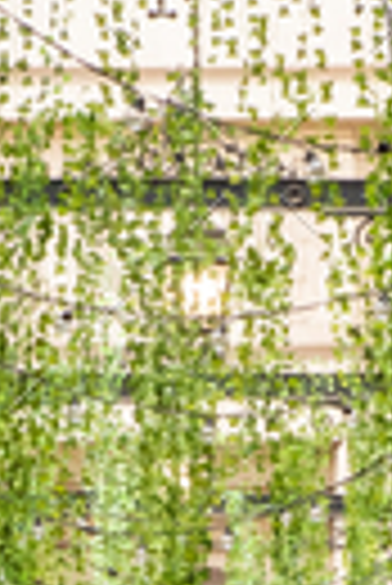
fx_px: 11630
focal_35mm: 714
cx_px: 230
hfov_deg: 1.9
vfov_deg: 2.9
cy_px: 806
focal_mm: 105
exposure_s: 1/80
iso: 640
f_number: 11
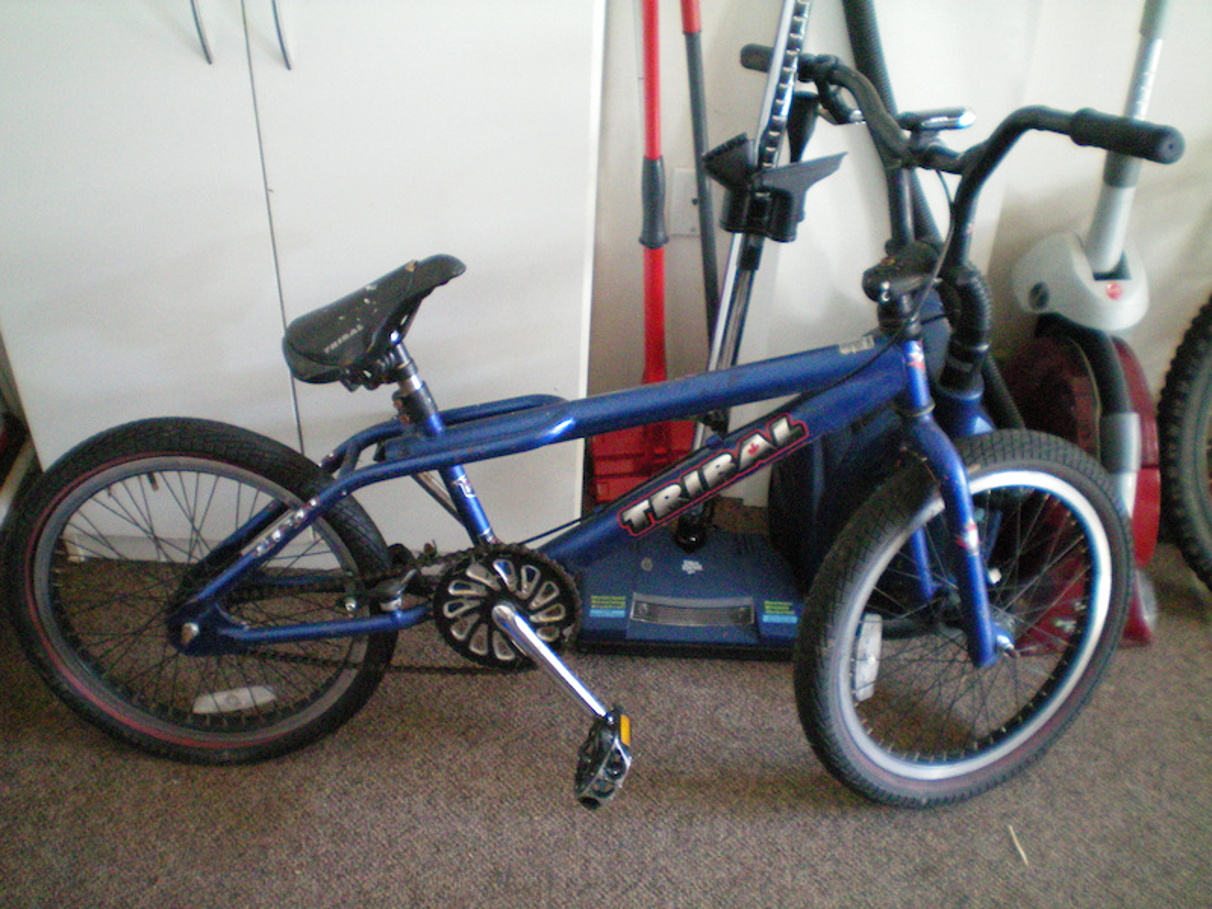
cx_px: 606
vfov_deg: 37.7
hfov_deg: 49.0
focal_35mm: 38
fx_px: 1330
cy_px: 454
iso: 400
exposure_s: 1/5
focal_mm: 6.3
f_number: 3.1
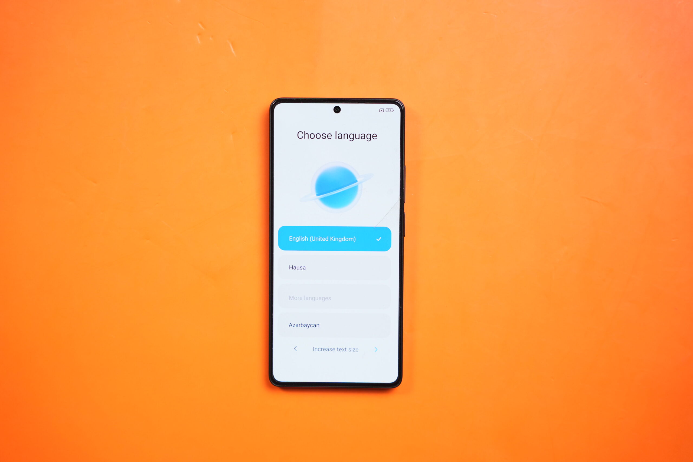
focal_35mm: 70
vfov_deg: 19.5
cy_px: 231
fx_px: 1347
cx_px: 346
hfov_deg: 28.8
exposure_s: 1/125
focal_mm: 70
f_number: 3.2
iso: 640
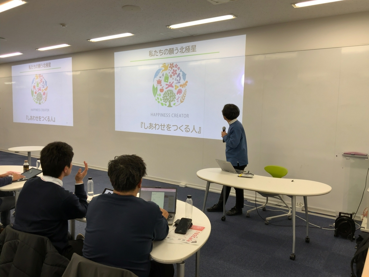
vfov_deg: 48.2
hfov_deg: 61.7
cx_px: 184
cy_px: 138
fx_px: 309
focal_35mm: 29
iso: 32
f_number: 1.8
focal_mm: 3
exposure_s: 1/100
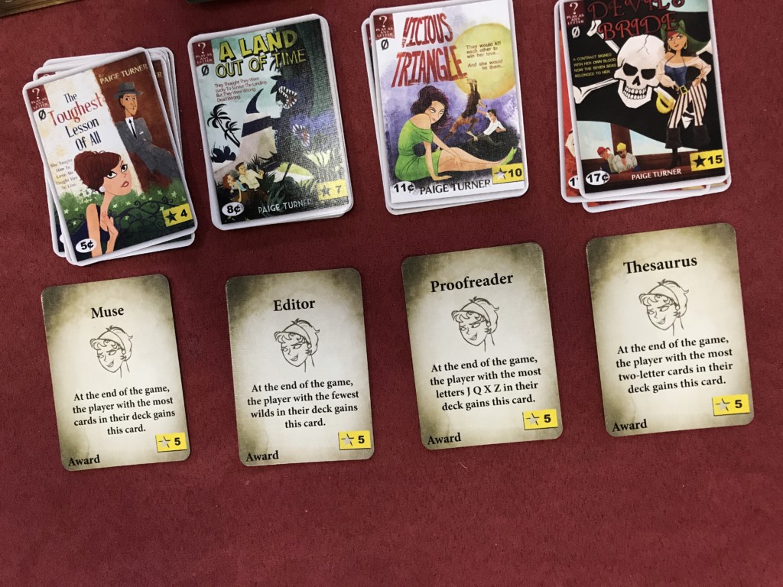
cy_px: 294
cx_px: 392
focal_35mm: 28
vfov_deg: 49.7
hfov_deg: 63.4
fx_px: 633
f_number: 1.8
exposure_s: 1/25
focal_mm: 3.99
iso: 40
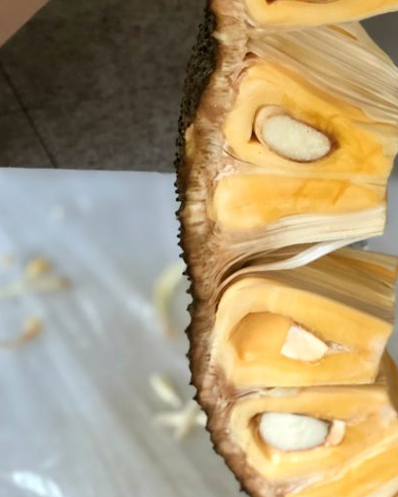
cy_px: 117
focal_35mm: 113
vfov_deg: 16.9
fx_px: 1664
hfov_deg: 13.6
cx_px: 225
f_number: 2.8
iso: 125
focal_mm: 6.6
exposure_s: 1/30
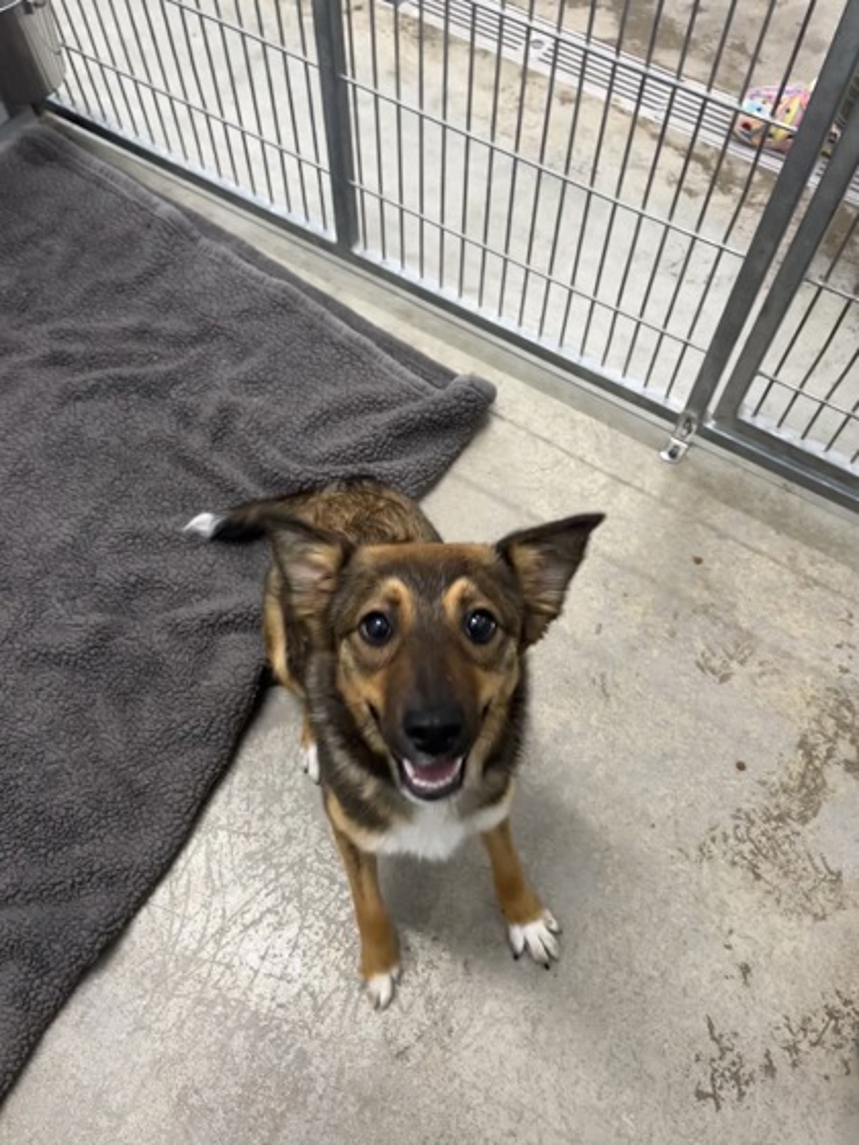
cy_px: 572
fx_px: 860
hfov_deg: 53.1
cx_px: 430
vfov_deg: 67.3
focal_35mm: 26
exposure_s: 1/60
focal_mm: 5.1
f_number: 1.6
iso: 125
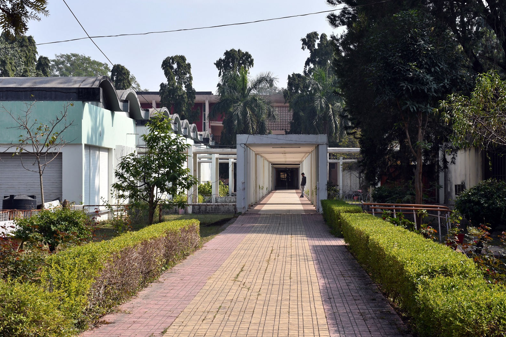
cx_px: 265
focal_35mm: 71
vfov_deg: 19.2
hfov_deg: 28.5
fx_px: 998
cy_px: 161
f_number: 13
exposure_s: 1/125
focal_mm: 45
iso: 125
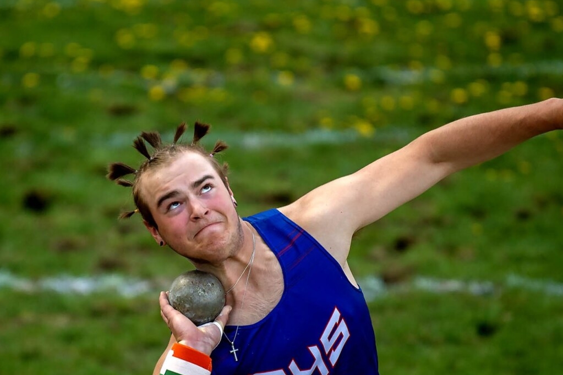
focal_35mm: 391
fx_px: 6114
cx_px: 225
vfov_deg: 3.5
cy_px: 242
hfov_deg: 5.3
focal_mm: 200
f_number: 2.8
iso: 400
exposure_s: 1/3200
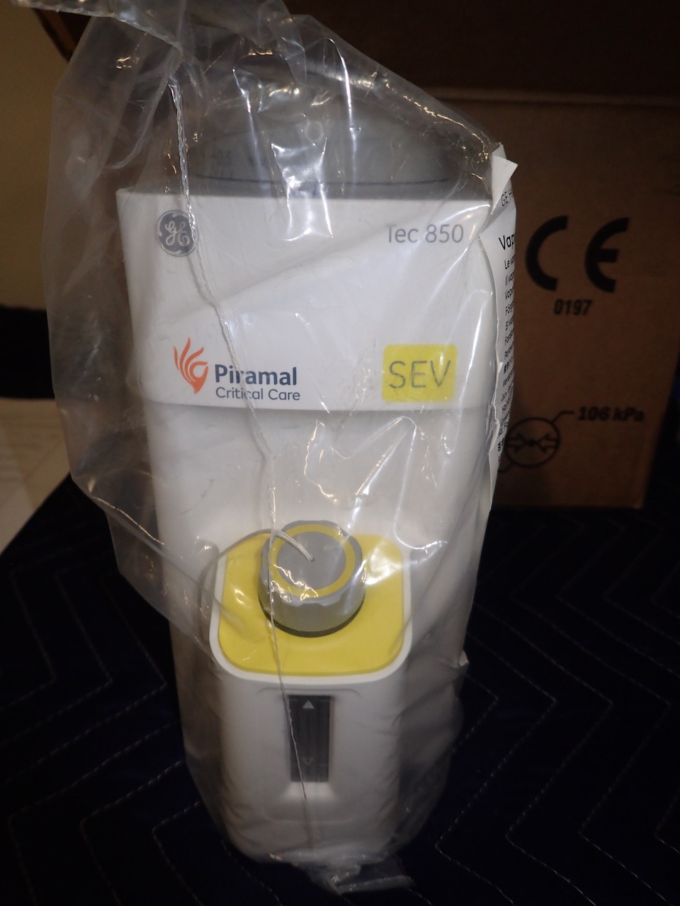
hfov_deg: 54.9
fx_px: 655
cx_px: 340
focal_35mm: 25
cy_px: 453
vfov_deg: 69.4
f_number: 2
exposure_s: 1/50
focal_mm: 4.5
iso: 200
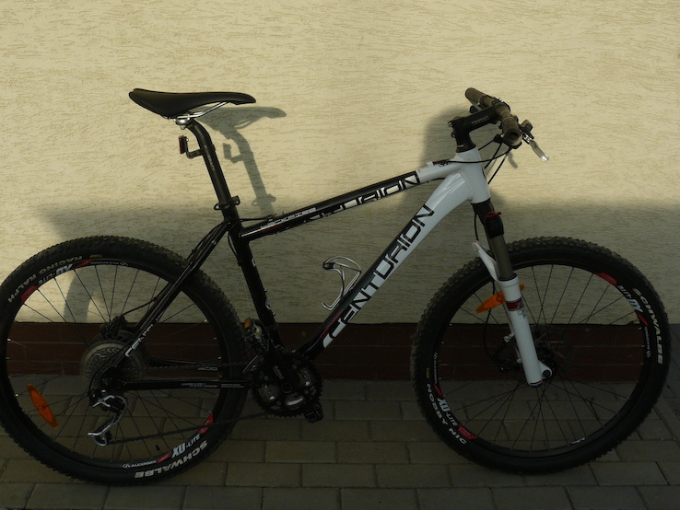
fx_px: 766
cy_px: 271
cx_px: 332
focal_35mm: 39
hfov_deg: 47.8
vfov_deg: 36.8
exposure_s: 1/400
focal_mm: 6
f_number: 6.3
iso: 100
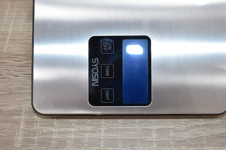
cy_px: 74
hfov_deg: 40.3
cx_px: 122
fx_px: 308
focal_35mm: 49
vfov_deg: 27.5
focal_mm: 30
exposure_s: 1/60
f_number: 5
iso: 400
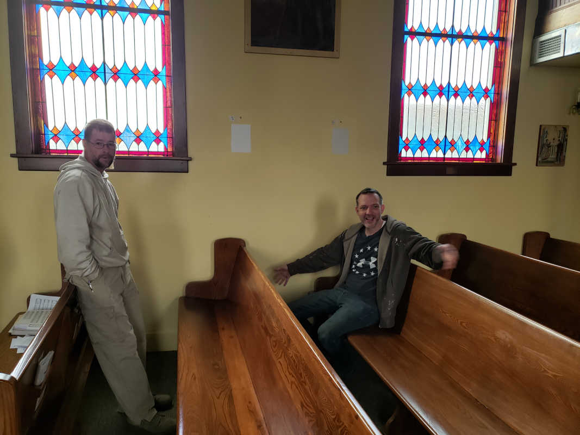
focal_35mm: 26
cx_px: 290
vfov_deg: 53.1
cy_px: 218
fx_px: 436
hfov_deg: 67.3
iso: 64
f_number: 1.5
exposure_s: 1/35
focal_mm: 4.3
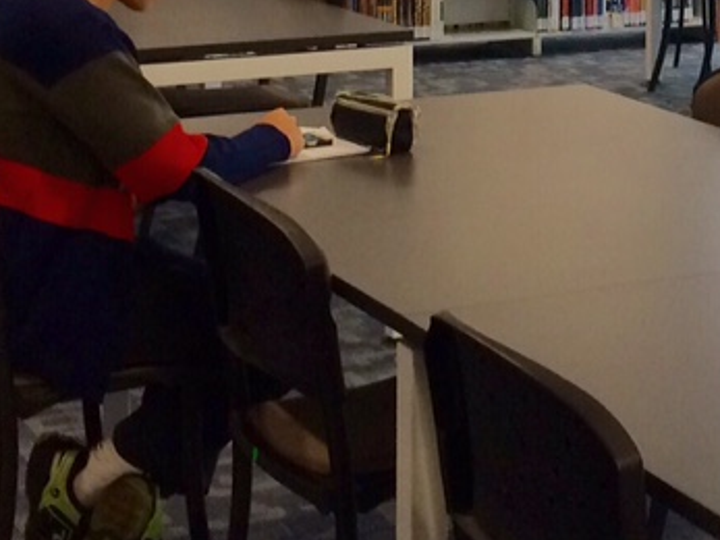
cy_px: -206
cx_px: 705
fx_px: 2225
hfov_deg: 18.0
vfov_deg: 13.2
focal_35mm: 107
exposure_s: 1/30
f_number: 2.2
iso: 80
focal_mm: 4.15
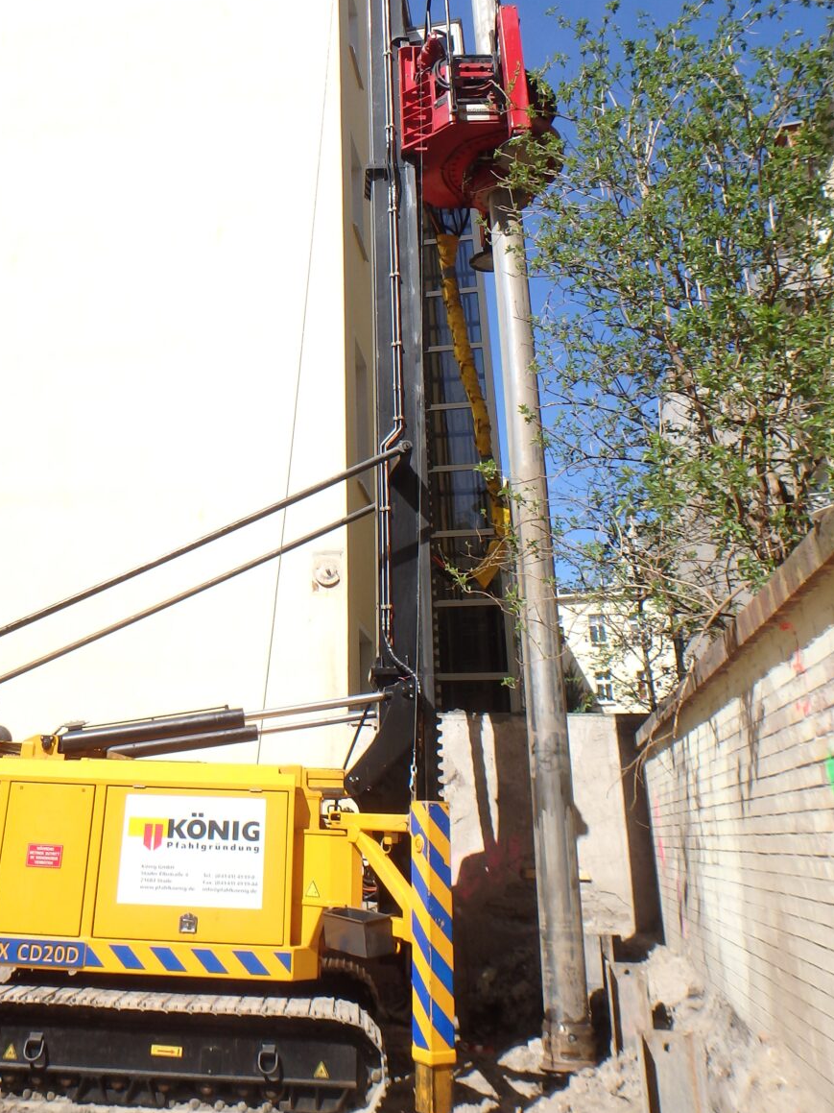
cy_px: 400
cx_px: 271
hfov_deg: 47.4
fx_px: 932
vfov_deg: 60.6
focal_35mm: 29
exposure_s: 1/1000
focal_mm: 3.7
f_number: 3.5
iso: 125
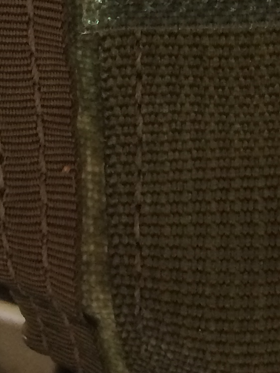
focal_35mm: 126
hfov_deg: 11.3
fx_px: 1359
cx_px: 422
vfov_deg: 13.3
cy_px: -394
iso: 80
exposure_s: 1/30
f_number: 2.2
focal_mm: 4.15
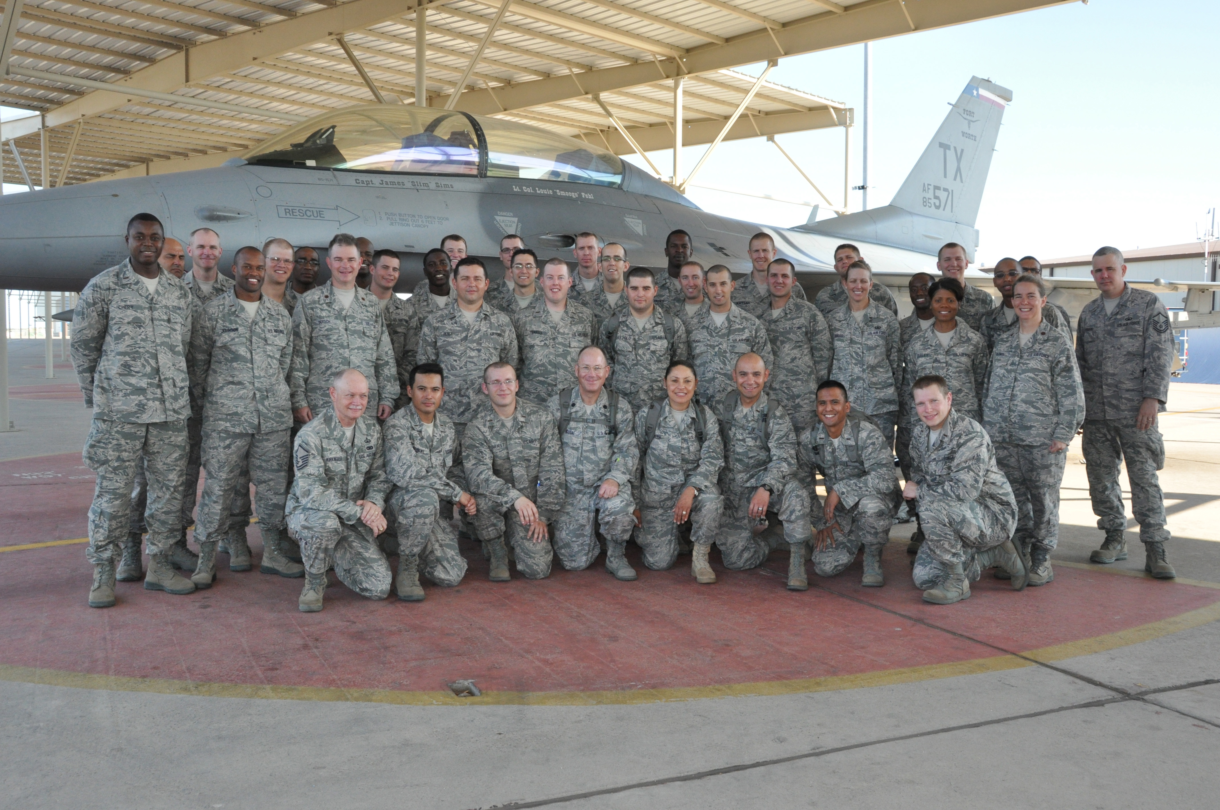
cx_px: 610
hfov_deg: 57.3
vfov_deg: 39.9
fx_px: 1117
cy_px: 405
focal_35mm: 33
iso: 800
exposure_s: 1/200
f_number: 11
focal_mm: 22
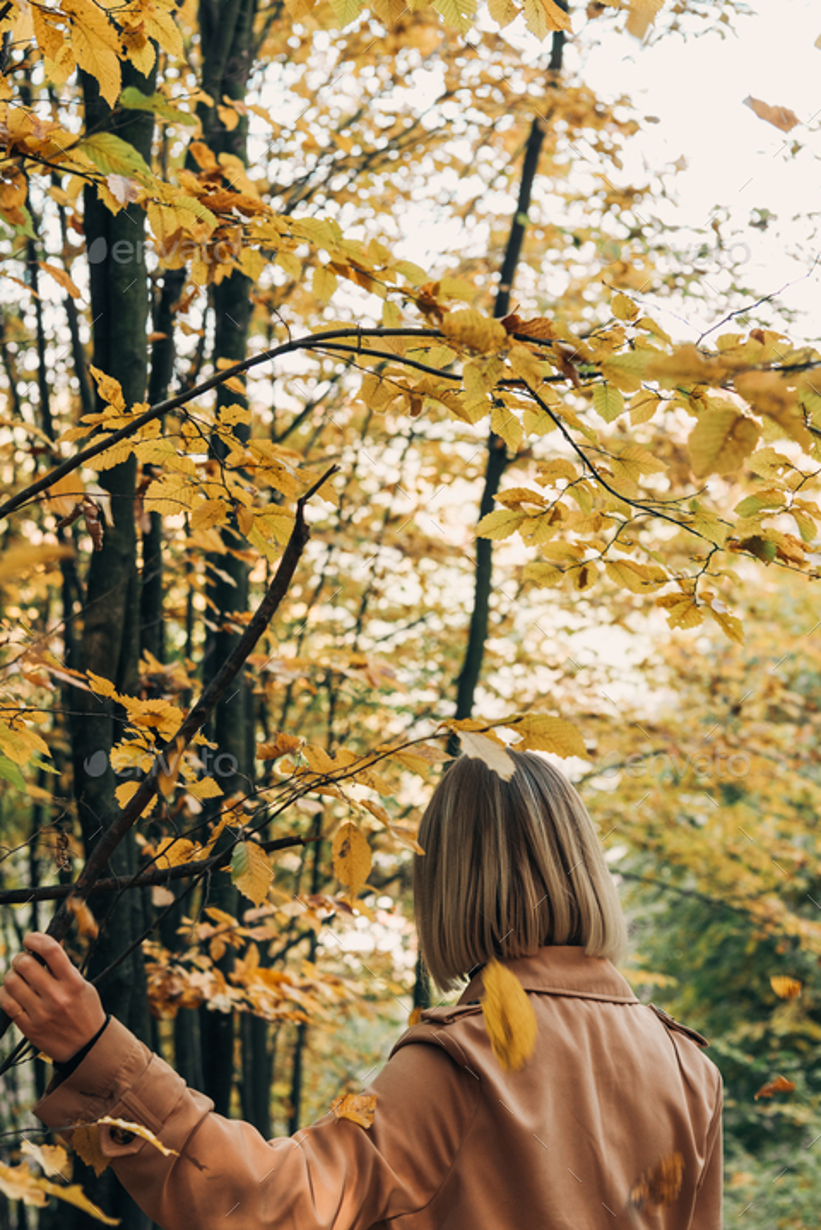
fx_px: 2016
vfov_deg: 33.8
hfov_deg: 23.0
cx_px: 412
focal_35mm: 59
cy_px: 751
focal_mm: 48
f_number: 4.5
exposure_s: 1/160
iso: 500
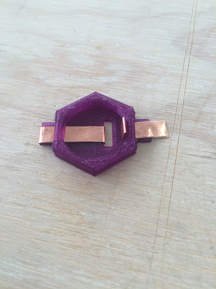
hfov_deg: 48.2
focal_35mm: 29
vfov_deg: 61.7
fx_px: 241
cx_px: 108
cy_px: 144
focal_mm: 4.15
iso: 32
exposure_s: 1/100
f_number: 2.2
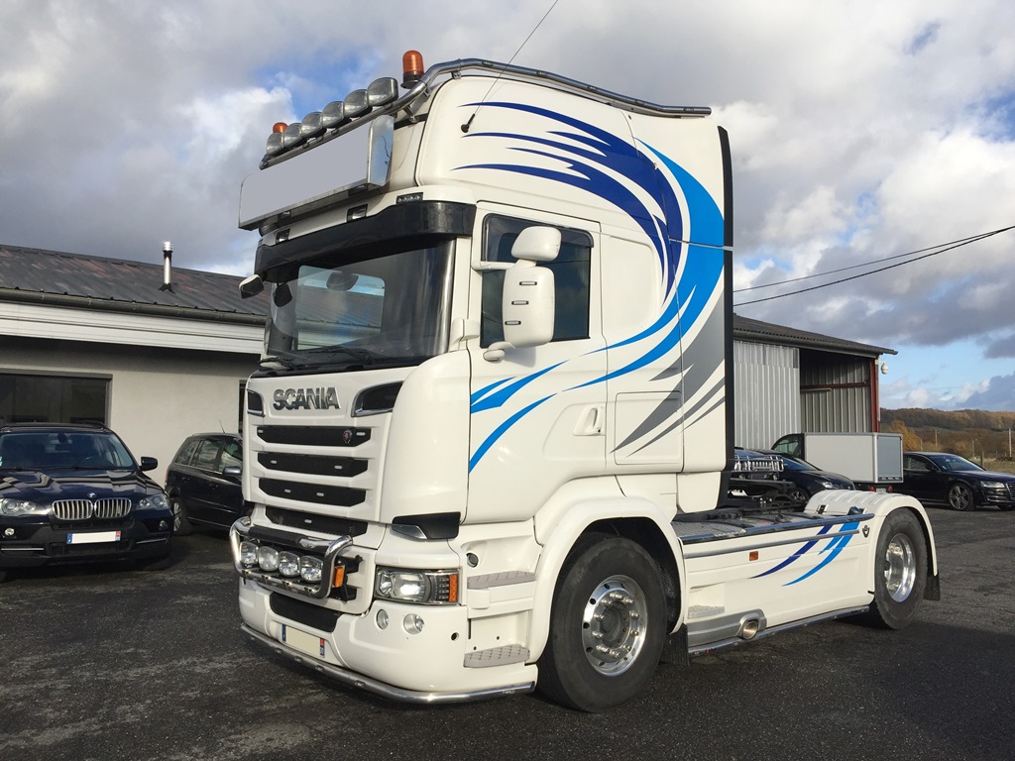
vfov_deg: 48.2
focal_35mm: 29
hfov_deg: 61.7
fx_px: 850
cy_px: 380
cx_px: 508
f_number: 2.2
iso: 32
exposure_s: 1/1980
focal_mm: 4.15
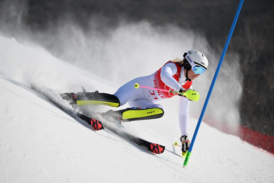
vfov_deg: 5.1
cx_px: 137
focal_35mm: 270
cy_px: 92
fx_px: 2055
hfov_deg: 7.6
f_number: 5
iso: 250
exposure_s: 1/3200
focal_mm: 270
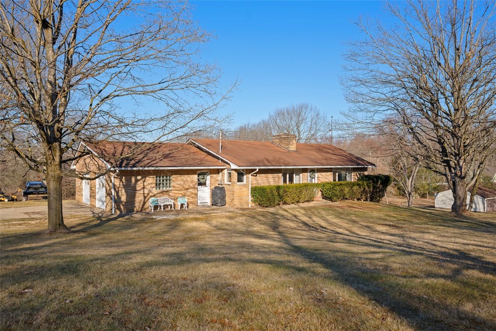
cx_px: 248
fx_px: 351
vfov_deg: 50.4
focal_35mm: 26
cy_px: 166
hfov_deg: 70.4
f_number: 8
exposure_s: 1/250
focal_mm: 25.5
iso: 400
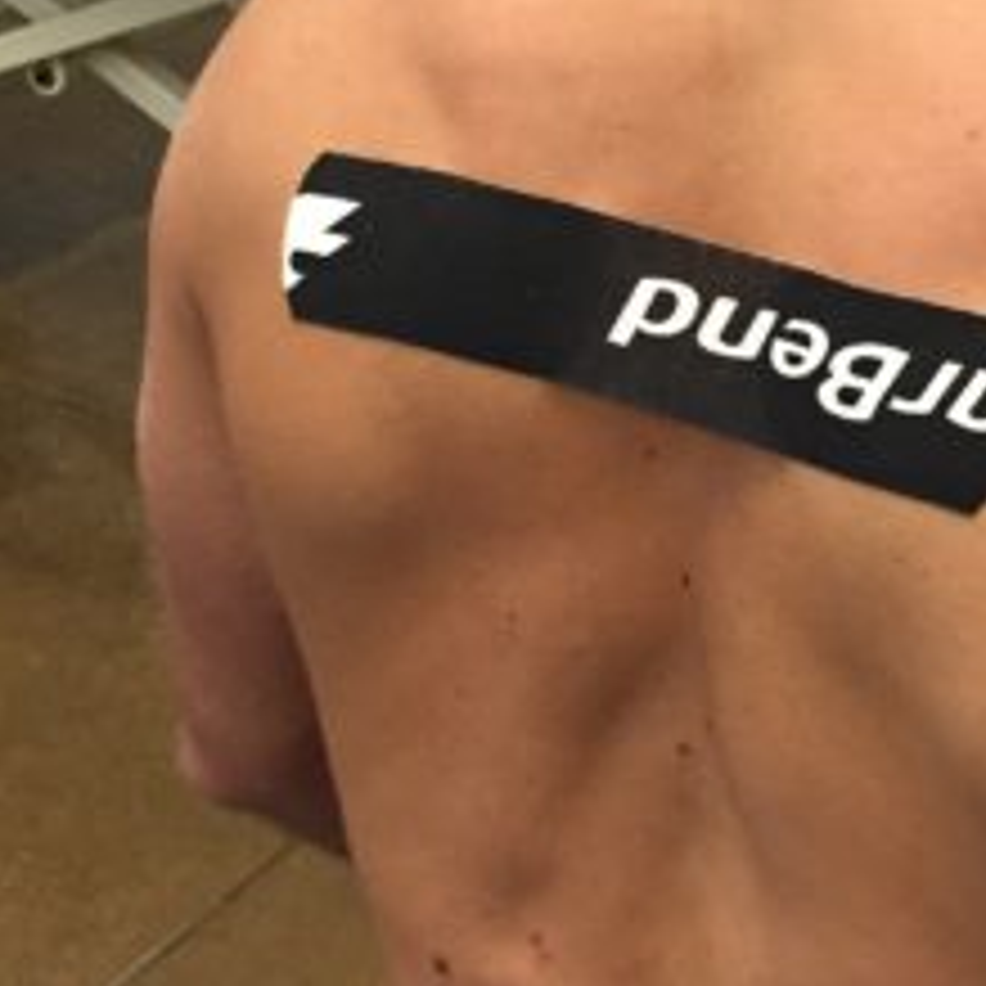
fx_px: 2900
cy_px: 23
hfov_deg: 19.3
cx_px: 635
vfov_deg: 18.8
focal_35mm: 90
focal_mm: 4.15
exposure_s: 1/30
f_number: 2.2
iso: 160
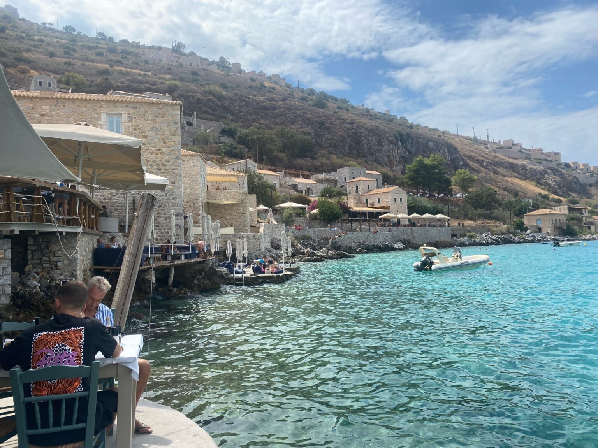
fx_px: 449
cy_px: 224
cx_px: 299
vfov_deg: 53.0
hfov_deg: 67.3
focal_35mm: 26
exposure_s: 1/2817
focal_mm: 4.25
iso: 32
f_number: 1.8
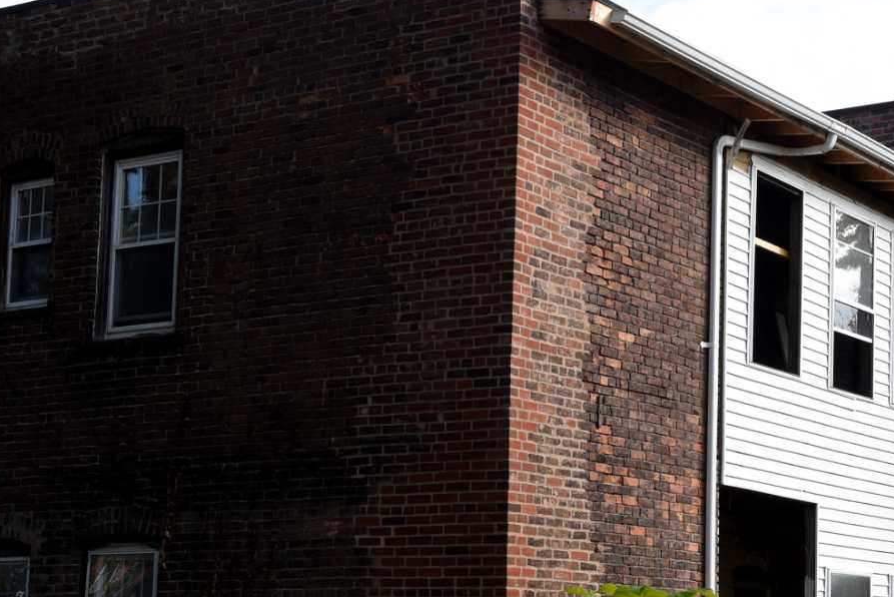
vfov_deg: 17.4
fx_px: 1938
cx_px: 728
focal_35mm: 78
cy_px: 449
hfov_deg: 25.5
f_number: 8
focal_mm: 34
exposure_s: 1/640
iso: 640
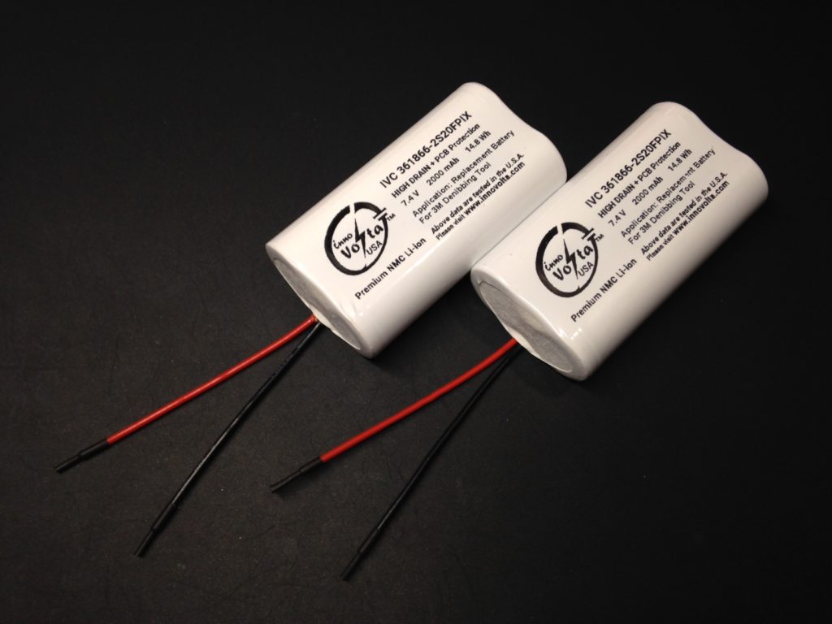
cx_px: 416
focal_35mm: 33
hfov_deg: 55.4
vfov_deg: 42.9
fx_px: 793
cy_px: 312
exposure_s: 1/40
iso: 50
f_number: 2.4
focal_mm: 4.12
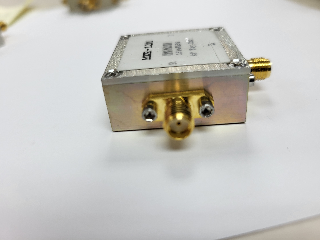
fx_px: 240
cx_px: 160
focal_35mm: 26
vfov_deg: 53.1
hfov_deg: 67.3
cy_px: 120
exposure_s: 1/120
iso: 64
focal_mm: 5.4
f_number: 1.8
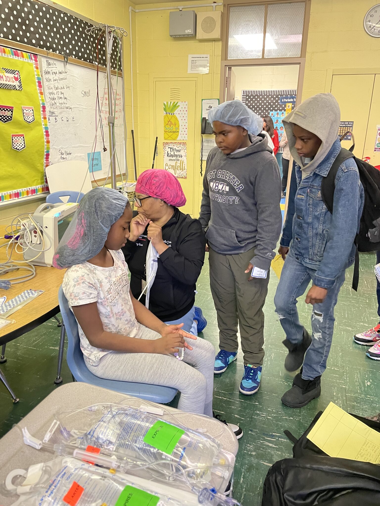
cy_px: 253
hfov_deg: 53.1
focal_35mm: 26
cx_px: 190
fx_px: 381
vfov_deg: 67.3
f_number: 1.6
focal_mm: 4.2
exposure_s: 1/60
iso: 200
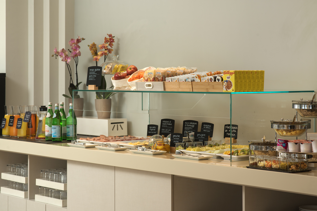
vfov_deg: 16.1
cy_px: 106
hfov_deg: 23.9
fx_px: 749
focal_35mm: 85
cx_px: 158
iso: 100
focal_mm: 85
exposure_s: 1/10
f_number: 13
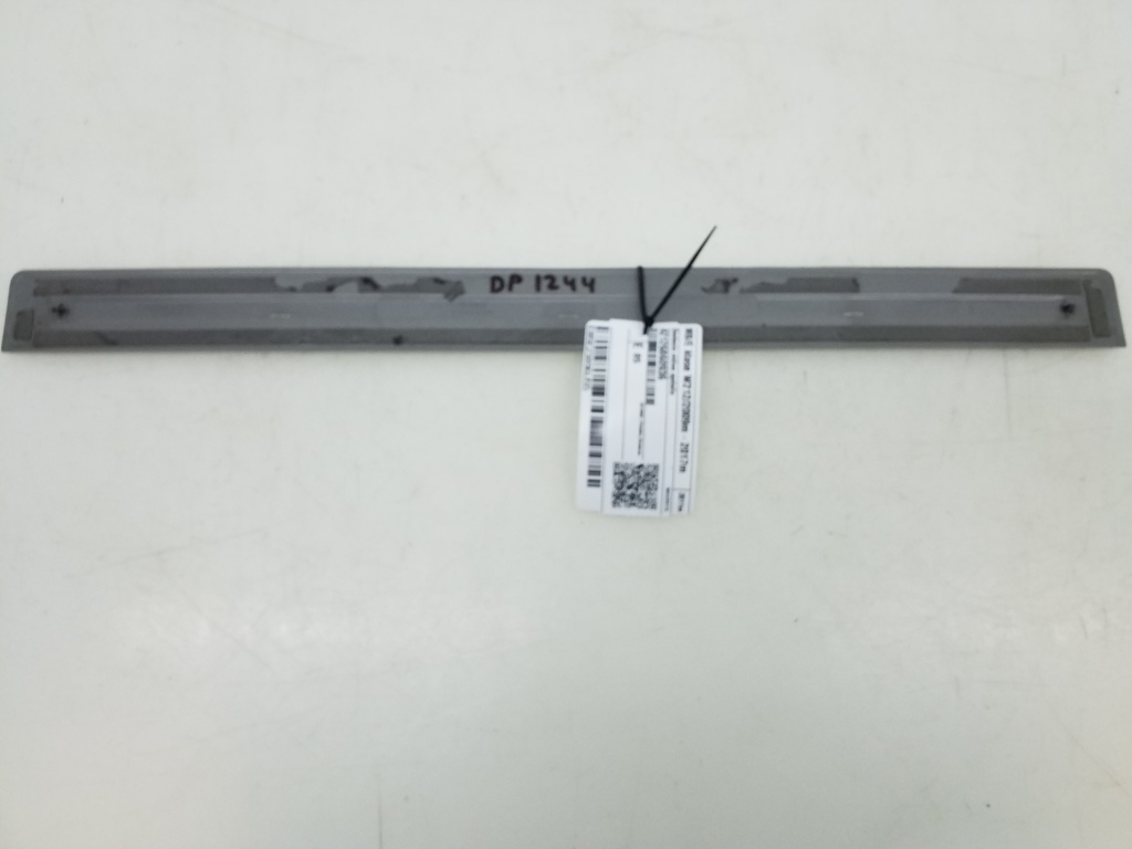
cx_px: 566
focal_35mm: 27
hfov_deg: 65.3
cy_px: 424
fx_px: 883
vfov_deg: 51.4
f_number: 1.9
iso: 100
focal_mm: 3.6
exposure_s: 1/50
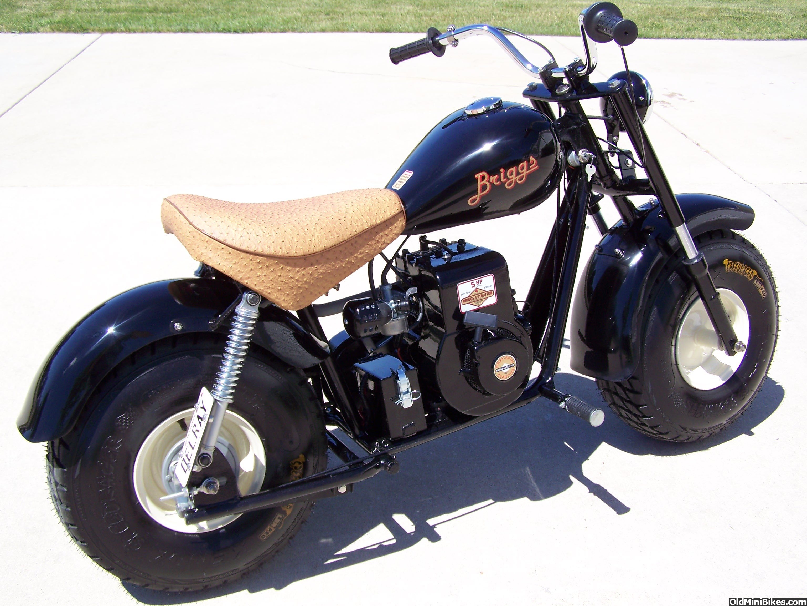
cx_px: 404
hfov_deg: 49.0
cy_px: 303
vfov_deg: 37.7
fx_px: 886
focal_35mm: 38
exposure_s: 1/400
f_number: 4
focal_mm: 6.3
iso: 64
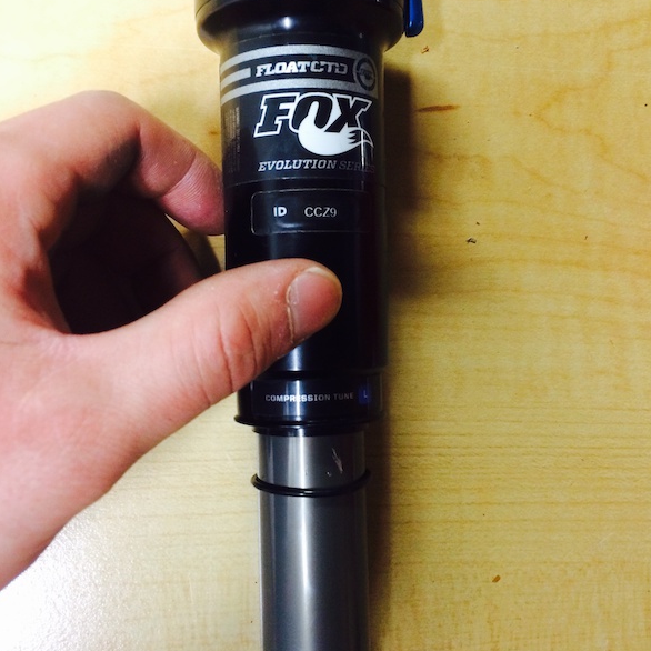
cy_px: 303
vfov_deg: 47.2
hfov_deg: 47.2
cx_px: 327
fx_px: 745
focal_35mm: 35
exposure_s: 1/24
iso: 250
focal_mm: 4.15
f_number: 2.2
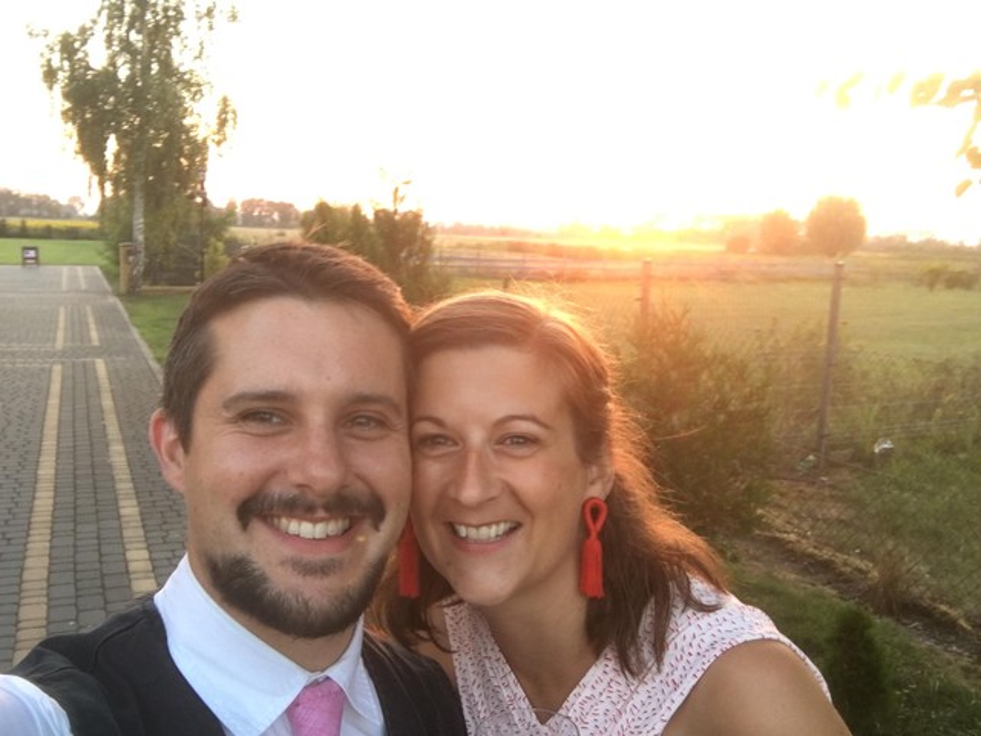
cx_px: 490
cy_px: 368
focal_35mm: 31
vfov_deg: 45.4
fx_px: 879
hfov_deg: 58.4
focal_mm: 2.65
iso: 40
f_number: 2.2
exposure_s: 1/33
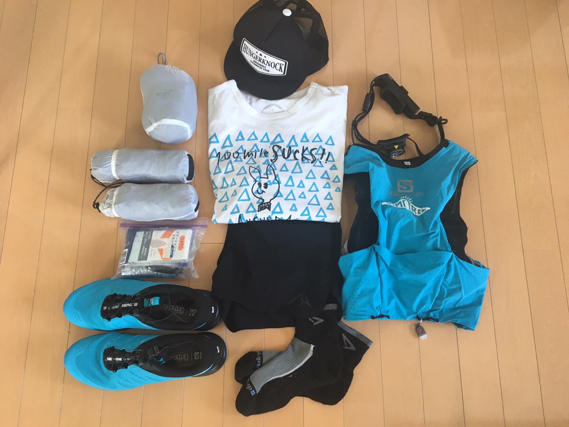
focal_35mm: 29
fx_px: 477
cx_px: 284
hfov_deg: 61.7
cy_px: 214
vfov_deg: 48.2
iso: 80
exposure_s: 1/30
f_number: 2.2
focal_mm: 4.15
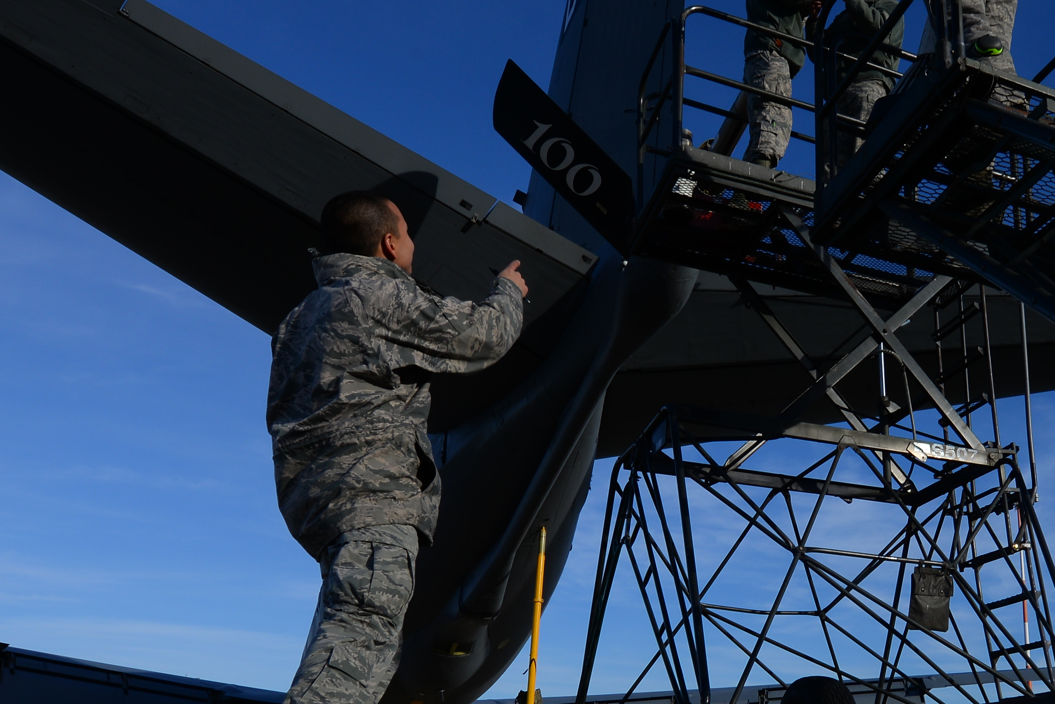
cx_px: 826
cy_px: 560
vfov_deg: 38.5
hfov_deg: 53.8
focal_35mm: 33
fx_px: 967
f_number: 13
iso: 200
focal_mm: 14
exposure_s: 1/400
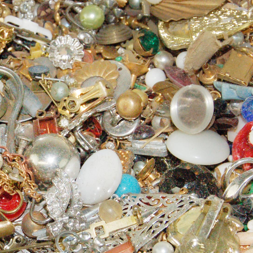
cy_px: 159
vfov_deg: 12.0
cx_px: 9
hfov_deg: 11.9
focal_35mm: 146
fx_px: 1207
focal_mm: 42
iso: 1600
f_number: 9
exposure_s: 1/160
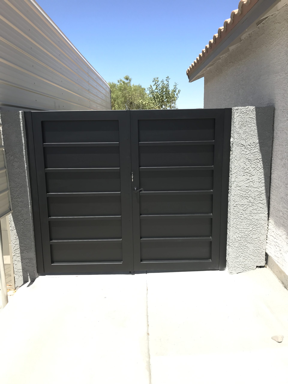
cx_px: 144
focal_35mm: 28
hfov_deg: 49.7
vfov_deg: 63.4
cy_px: 192
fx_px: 311
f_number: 1.8
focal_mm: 3.99
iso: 20
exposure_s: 1/493
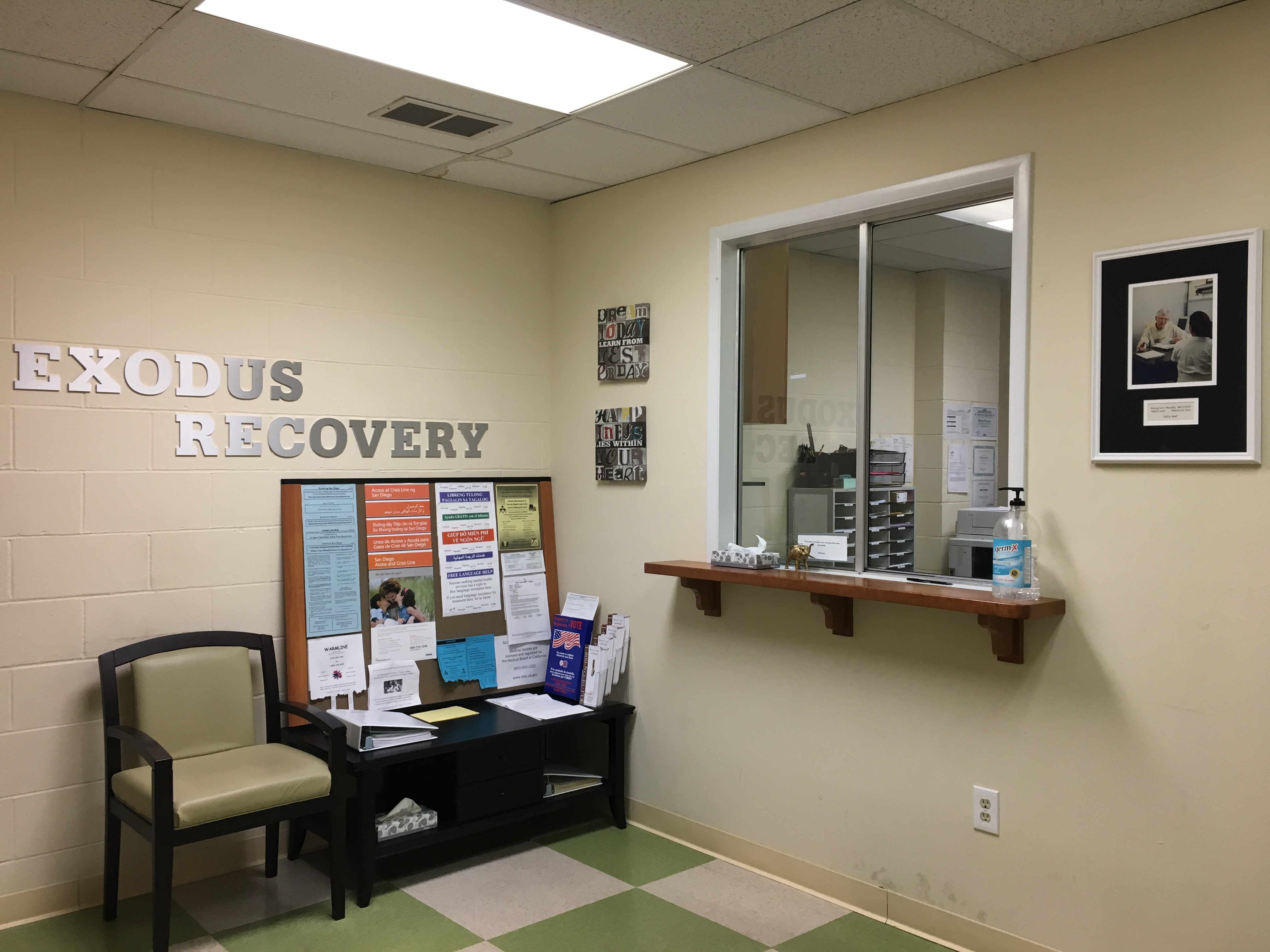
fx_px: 1064
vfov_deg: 48.2
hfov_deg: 61.7
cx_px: 635
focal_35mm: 29
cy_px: 476
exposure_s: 1/30
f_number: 2.2
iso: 50
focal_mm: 4.15
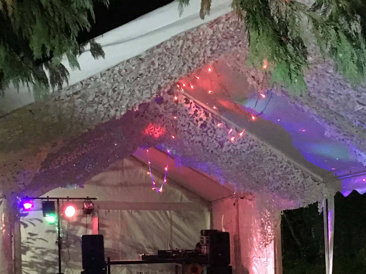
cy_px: 286
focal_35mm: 63
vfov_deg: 22.2
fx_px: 666
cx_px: 237
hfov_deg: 30.5
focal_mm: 4.15
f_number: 2.2
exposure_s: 1/17
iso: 800
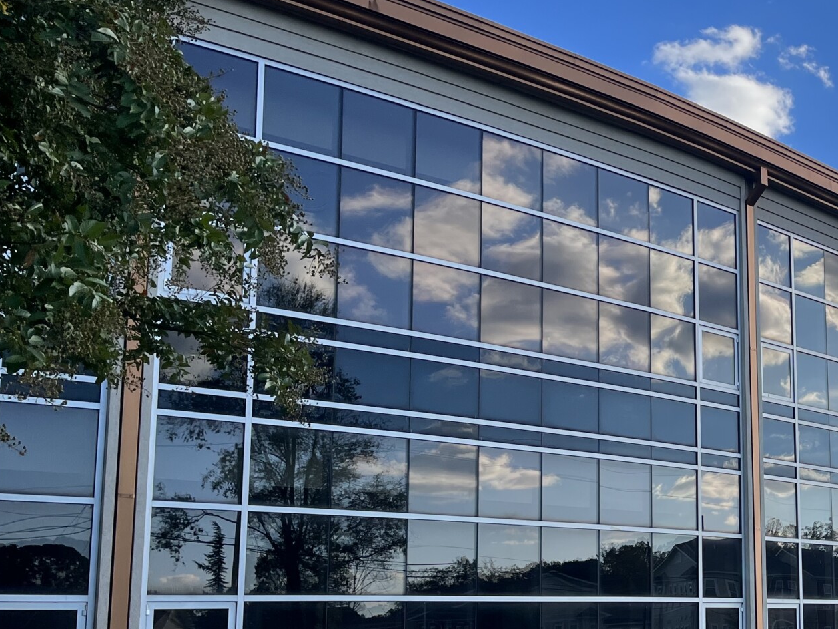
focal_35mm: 53
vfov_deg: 27.3
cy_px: 440
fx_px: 1283
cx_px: 835
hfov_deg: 33.2
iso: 50
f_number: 1.6
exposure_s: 1/1923
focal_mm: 5.1
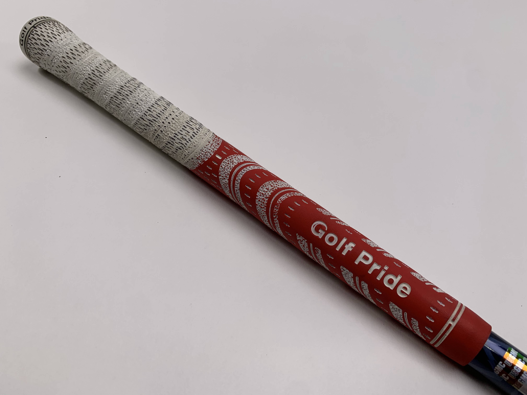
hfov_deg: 67.3
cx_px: 264
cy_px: 198
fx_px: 396
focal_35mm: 26
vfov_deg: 53.1
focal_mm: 4.25
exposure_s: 1/382
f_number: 1.8
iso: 25
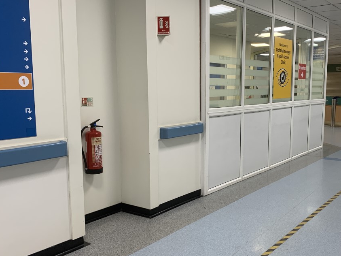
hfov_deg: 49.8
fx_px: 364
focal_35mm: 37
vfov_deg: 38.6
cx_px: 207
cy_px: 136
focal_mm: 4.25
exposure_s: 1/50
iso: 64
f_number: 1.8
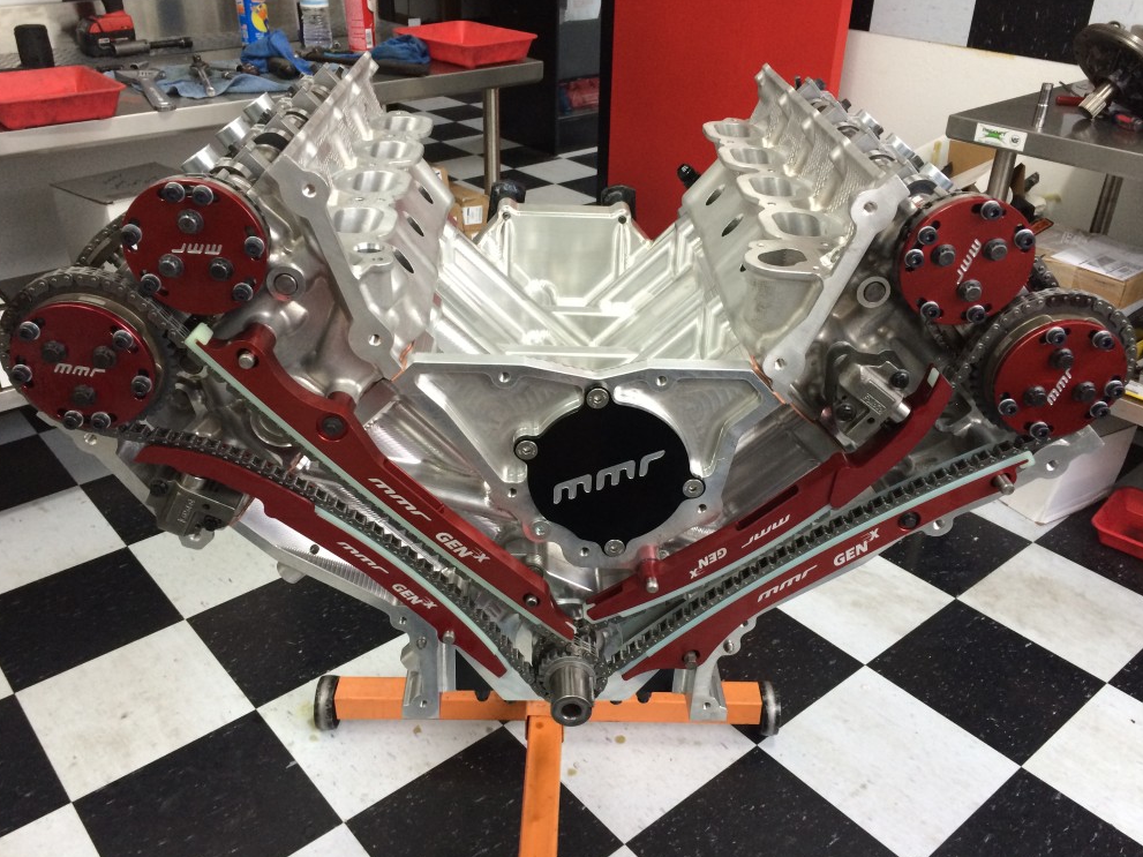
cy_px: 429
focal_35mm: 31
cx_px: 573
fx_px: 1023
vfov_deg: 45.4
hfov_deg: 58.4
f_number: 2.2
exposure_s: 1/30
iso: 125
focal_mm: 4.12
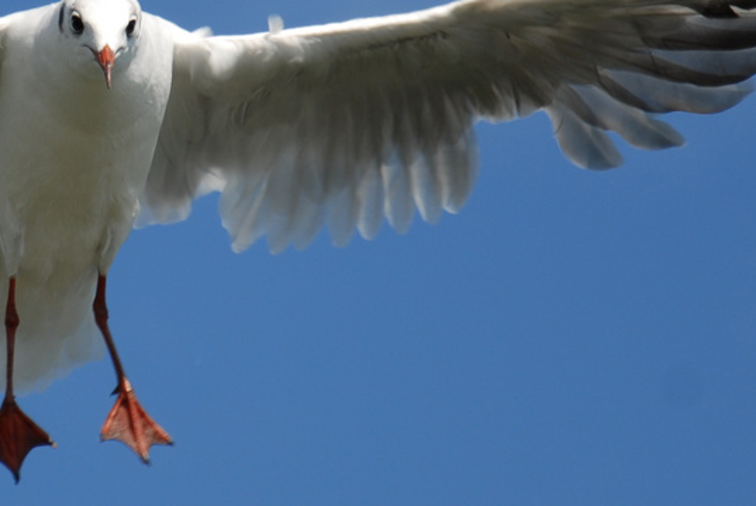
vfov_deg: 2.9
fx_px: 9951
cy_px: 104
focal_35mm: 474
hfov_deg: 4.3
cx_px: 103
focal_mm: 105
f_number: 5.6
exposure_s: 1/500
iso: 100
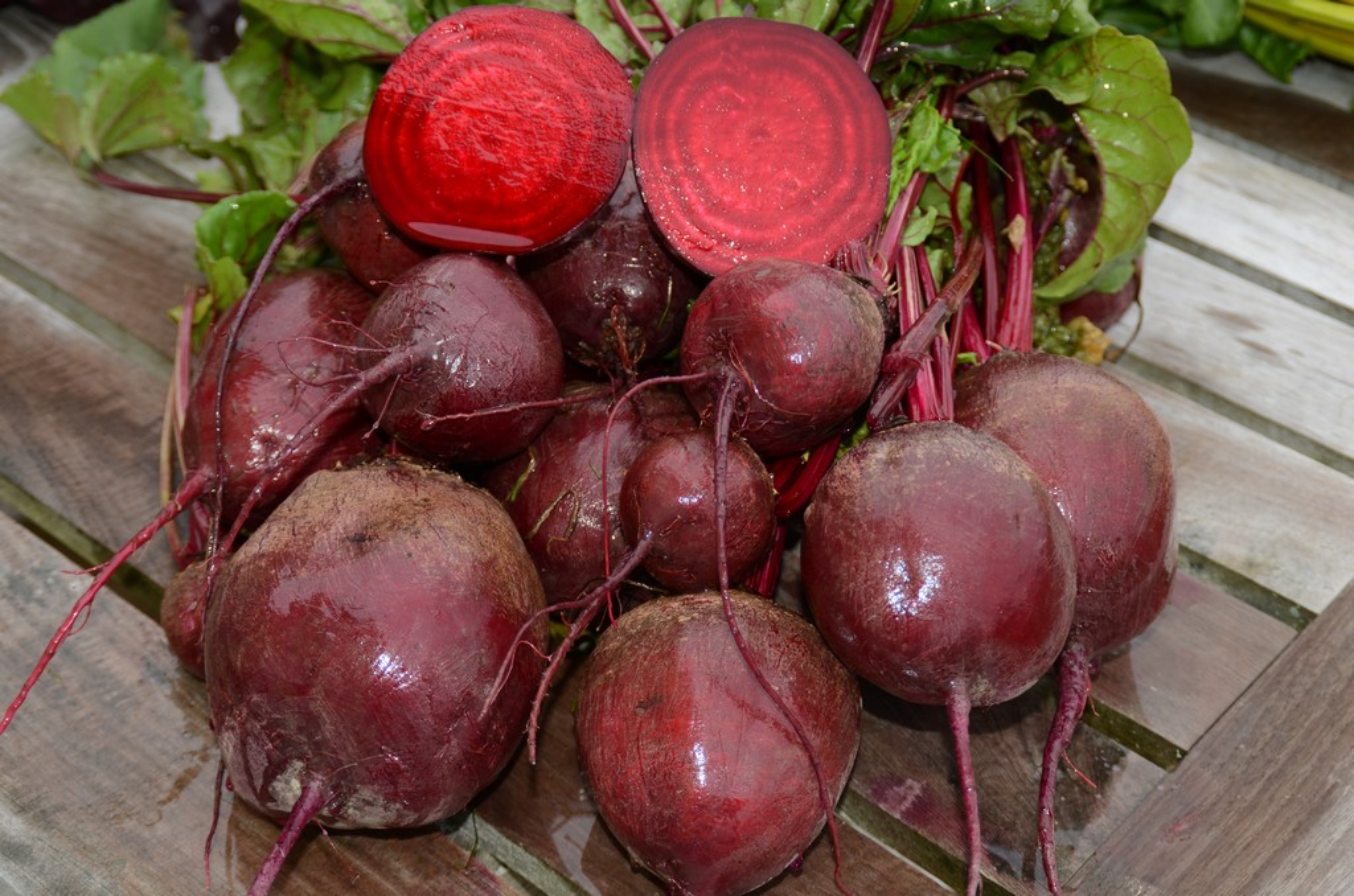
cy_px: 448
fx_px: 1970
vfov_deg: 25.6
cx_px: 677
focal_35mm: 52
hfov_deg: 37.9
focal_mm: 35
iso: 100
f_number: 4.2
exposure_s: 1/160
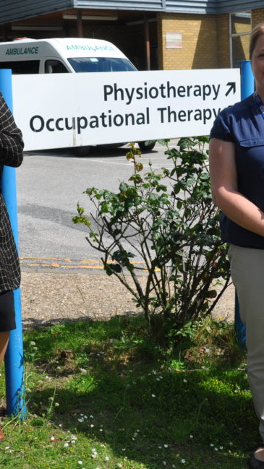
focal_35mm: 58
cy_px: 190
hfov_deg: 20.6
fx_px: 722
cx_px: 77
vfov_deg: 35.9
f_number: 10
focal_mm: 20
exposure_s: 1/400
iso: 200
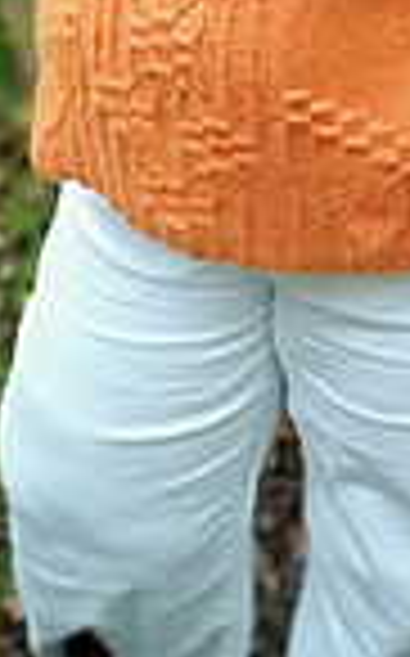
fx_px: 1756
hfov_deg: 13.2
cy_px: -302
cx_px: 363
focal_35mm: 98
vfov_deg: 18.9
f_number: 1.8
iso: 250
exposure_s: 1/33.3
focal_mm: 5.58
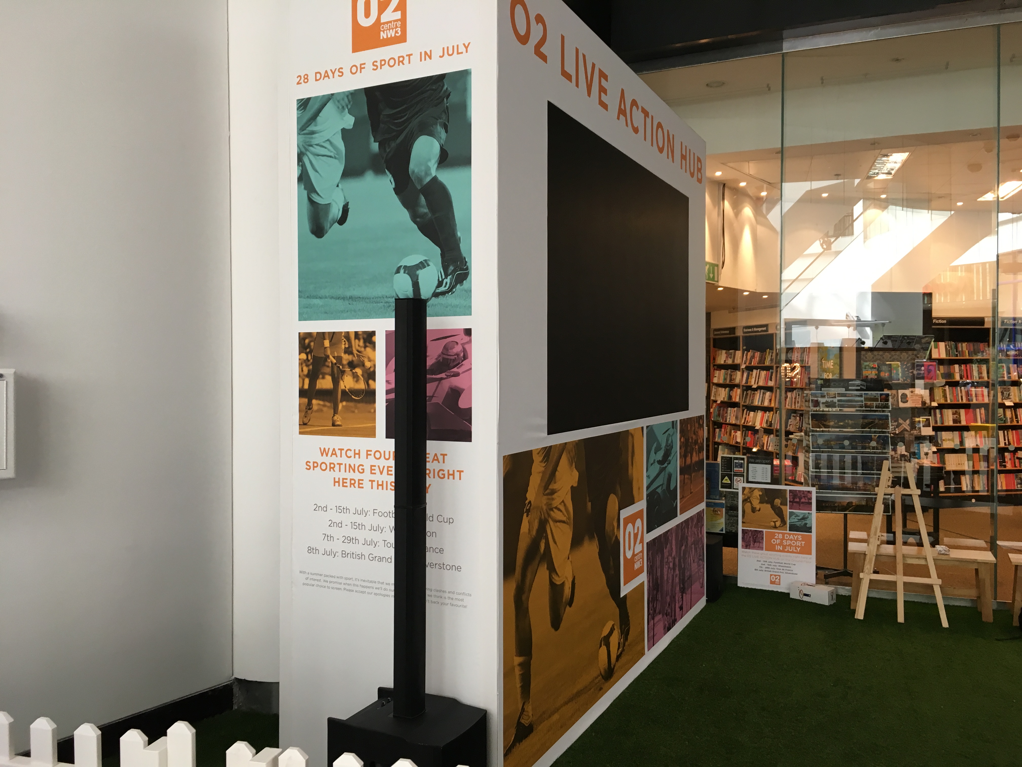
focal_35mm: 29
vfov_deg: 48.2
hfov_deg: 61.7
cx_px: 511
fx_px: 856
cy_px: 384
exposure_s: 1/33
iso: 64
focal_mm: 4.15
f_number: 2.2
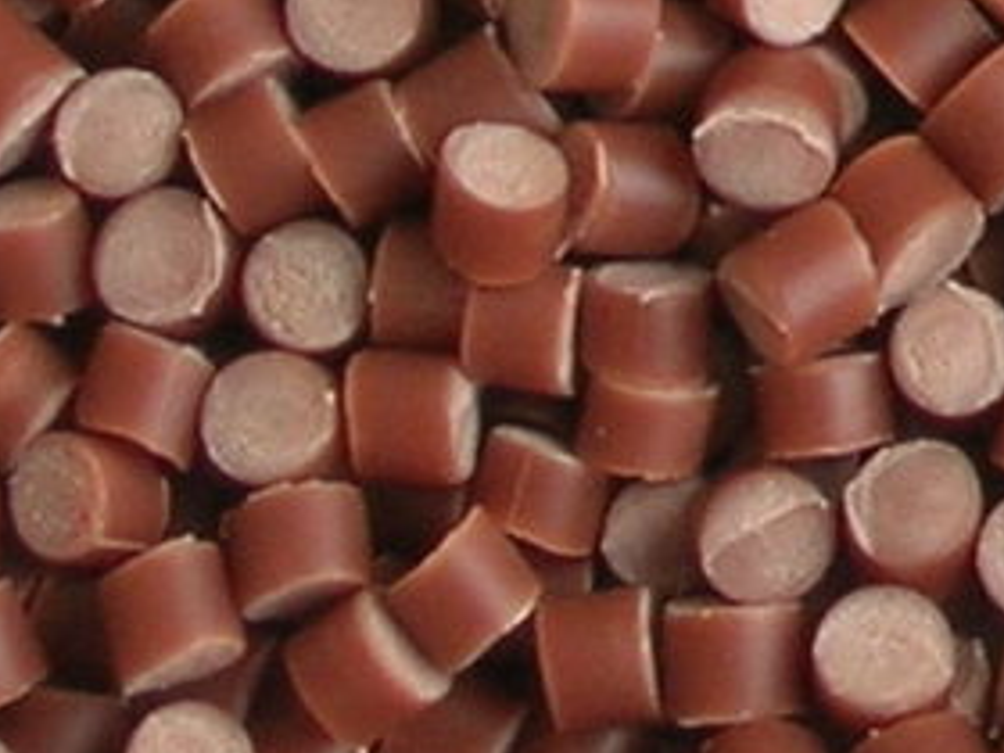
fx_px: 19549
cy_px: -1241
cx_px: 2973
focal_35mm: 674
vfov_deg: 2.2
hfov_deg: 2.9
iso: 64
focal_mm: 19.1
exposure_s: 1/65.5
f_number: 4.3
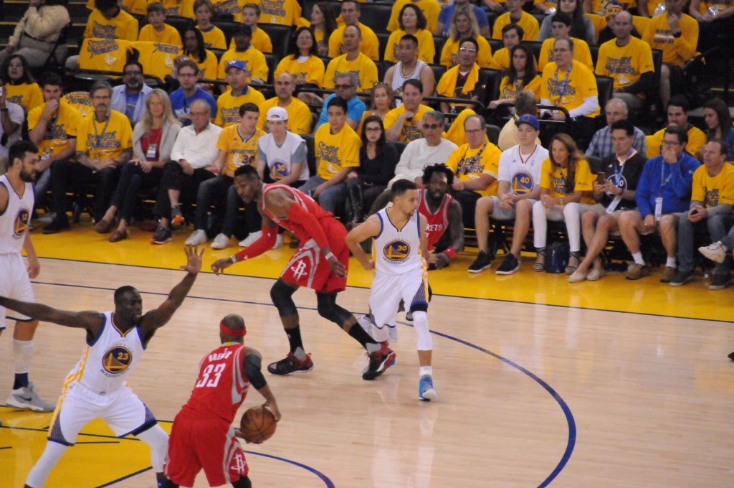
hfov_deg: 6.9
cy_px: 244
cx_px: 367
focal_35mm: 300
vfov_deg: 4.6
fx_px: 6109
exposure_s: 1/1600
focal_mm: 200
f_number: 5.6
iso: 6400
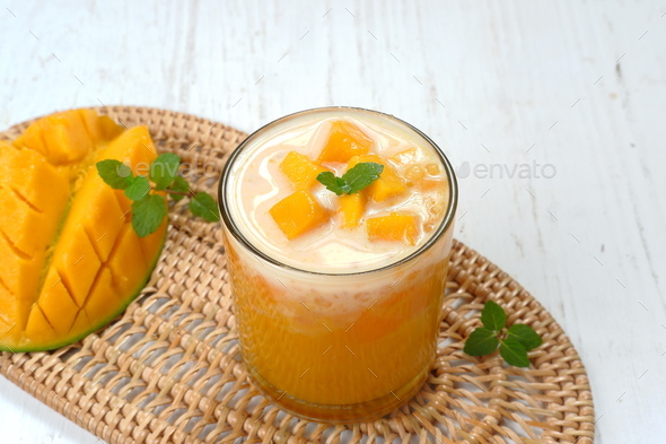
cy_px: 222
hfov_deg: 37.5
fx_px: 980
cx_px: 333
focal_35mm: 53
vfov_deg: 25.5
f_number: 10
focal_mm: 35
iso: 100
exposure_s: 1/80
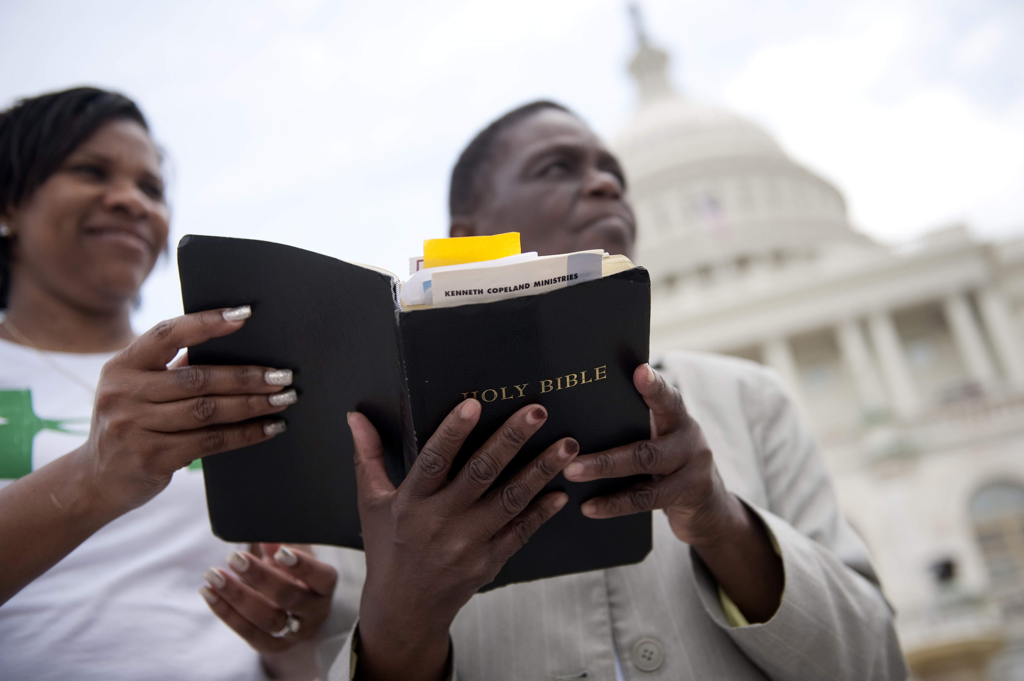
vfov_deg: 33.4
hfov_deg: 48.5
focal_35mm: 40
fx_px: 1137
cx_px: 512
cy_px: 340
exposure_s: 1/1600
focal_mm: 40
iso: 200
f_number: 2.8
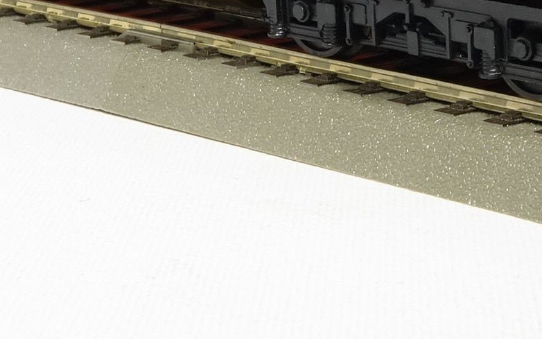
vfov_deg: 9.3
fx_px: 2053
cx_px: 377
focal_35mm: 139
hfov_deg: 15.0
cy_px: -103
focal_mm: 14.16
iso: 400
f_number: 13
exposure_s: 2
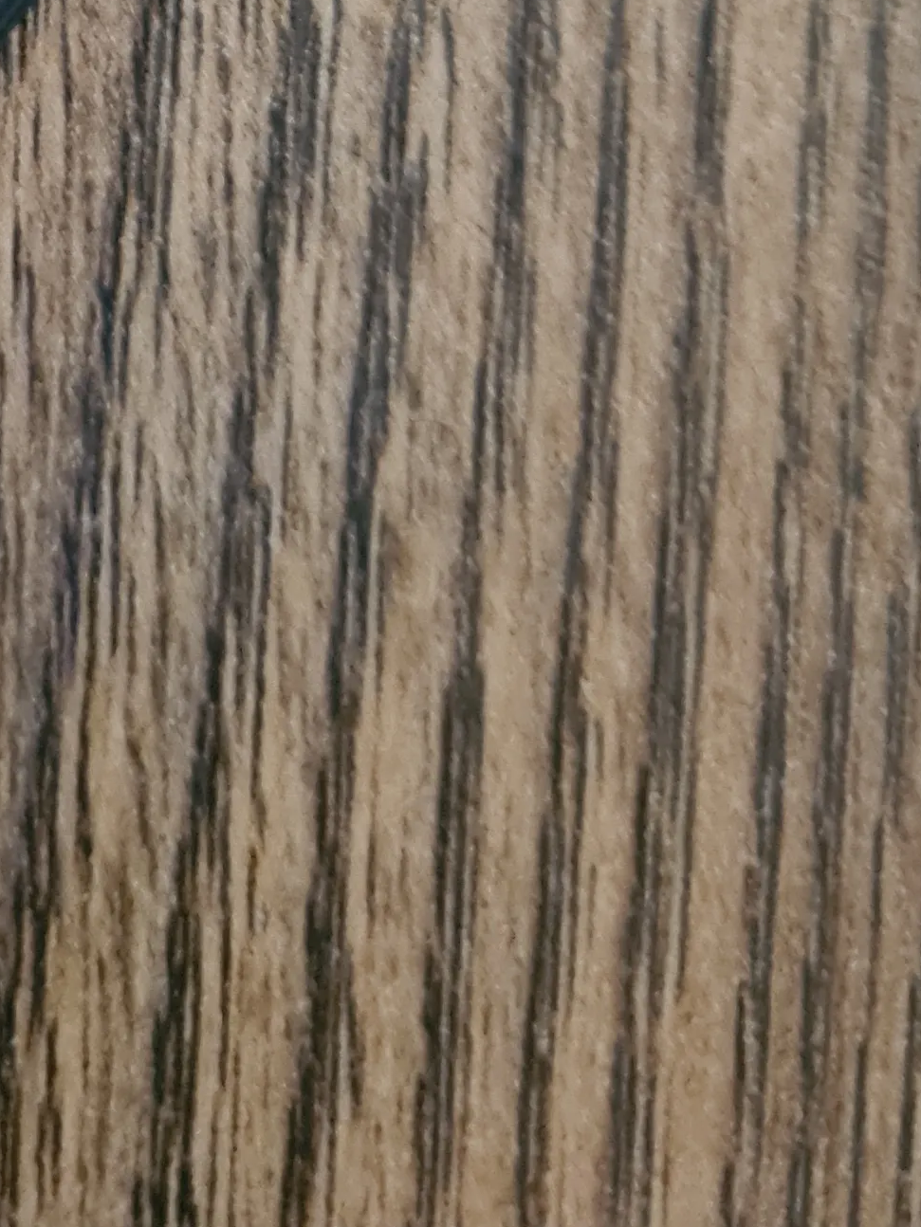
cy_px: -674
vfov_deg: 20.3
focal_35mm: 81
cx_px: -211
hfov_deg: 17.3
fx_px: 2873
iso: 640
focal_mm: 5.4
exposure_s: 1/25
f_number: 1.8
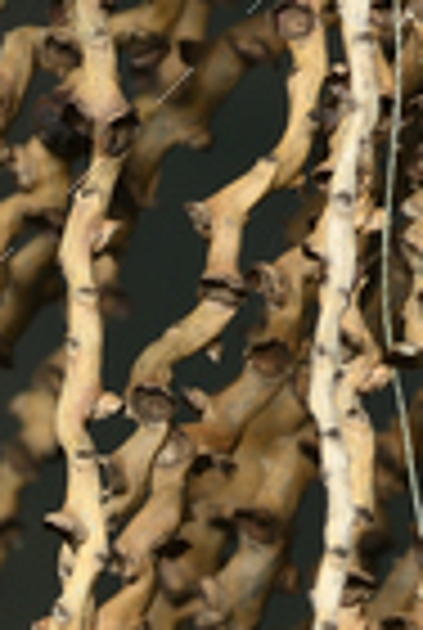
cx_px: -342
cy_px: 1220
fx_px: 14924
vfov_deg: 2.4
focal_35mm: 851
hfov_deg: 1.6
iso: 100
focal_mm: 135
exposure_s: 1/60
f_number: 13
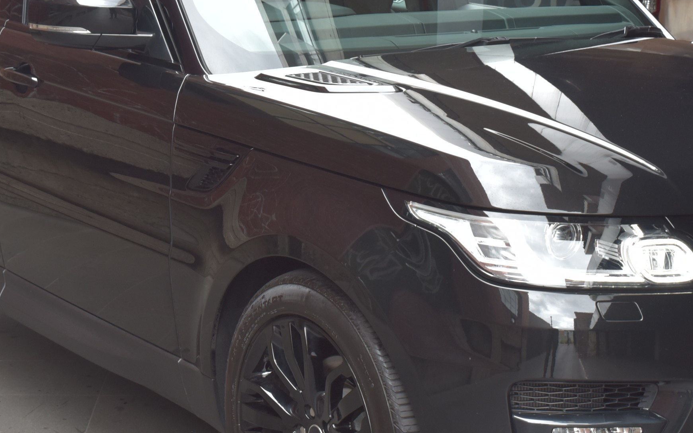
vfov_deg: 15.2
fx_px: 1624
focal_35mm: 86
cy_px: 218
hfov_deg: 24.0
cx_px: 426
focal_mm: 40
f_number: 6.3
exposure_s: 1/80
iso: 400
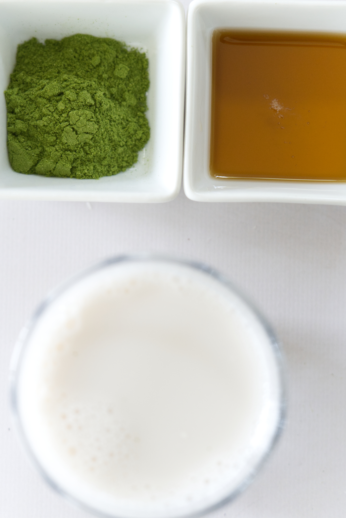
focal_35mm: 135
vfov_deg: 15.2
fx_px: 1943
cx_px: 173
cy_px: 259
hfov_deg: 10.2
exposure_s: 1/100
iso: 1600
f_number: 3.5
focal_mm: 90
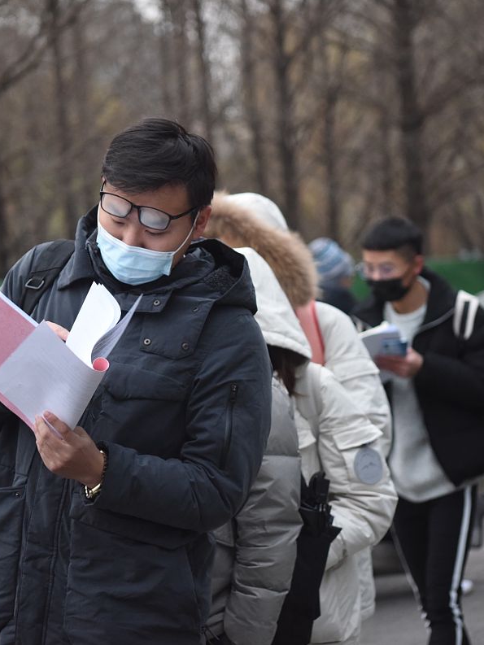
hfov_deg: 11.3
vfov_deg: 15.1
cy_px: 323
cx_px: 185
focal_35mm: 131
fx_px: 2442
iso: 2500
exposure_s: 1/200
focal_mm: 90
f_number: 4
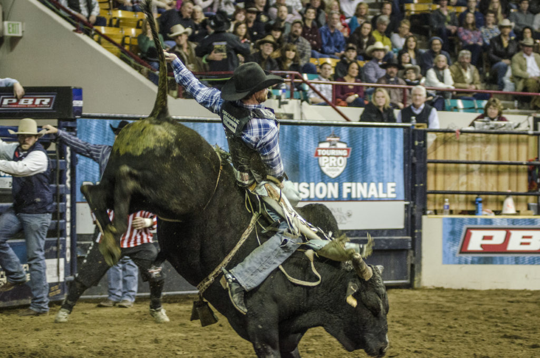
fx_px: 1796
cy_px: 179
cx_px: 270
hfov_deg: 17.1
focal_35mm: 120
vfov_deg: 11.4
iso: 2000
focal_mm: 80
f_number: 2.8
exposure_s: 1/320
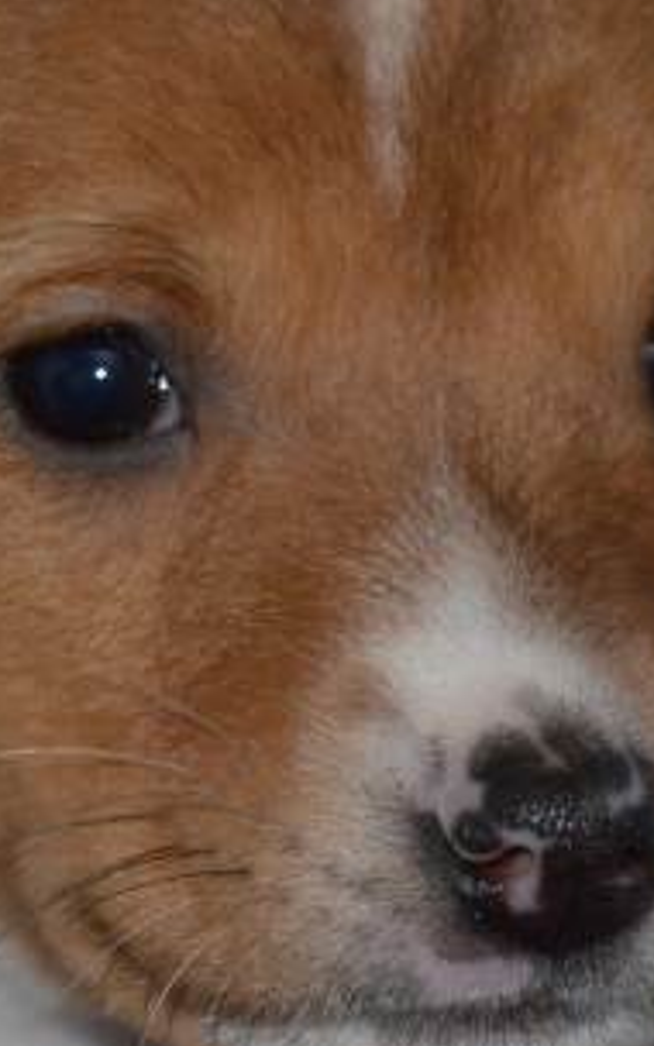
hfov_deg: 2.7
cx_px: 379
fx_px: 14059
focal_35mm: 493
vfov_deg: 4.3
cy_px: 754
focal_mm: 98
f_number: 5.6
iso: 400
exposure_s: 1/60
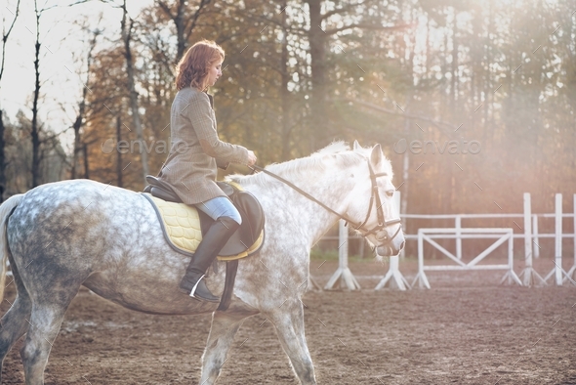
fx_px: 1681
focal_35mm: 105
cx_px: 288
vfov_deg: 13.1
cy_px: 192
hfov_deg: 19.4
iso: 640
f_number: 5
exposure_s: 1/500
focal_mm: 105
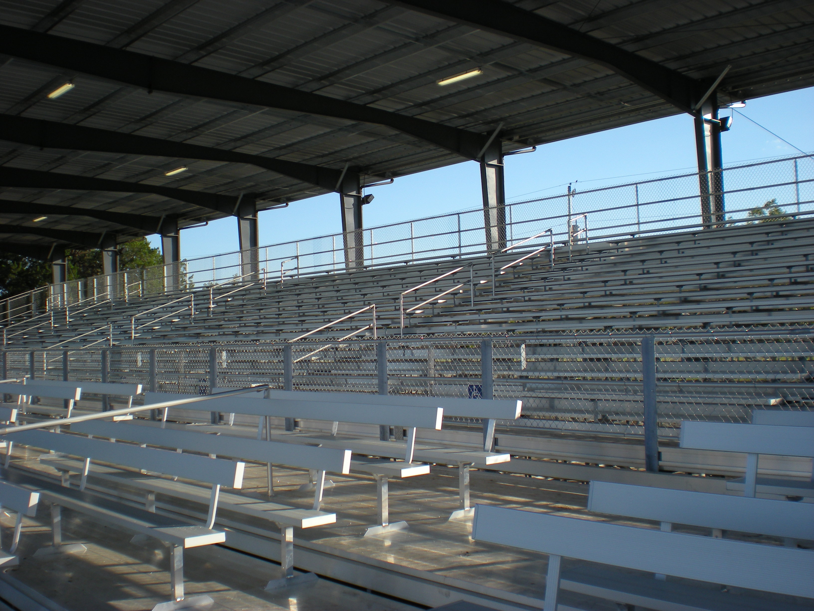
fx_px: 894
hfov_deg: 49.0
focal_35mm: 38
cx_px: 407
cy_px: 306
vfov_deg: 37.7
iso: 64
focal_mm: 6.3
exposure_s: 1/315
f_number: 4.6
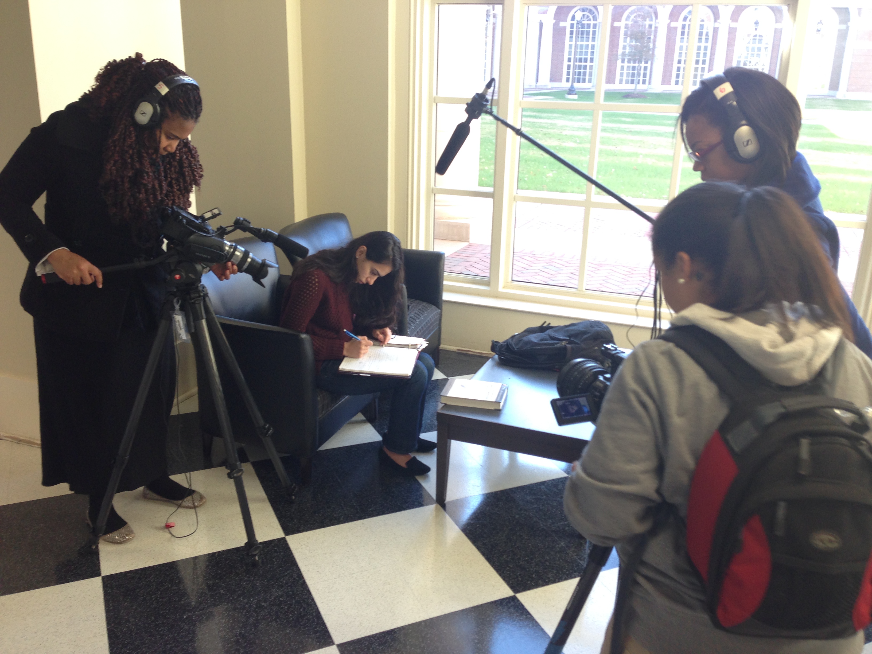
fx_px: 831
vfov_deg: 42.9
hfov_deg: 55.4
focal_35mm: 33
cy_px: 327
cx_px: 436
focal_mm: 4.12
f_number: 2.4
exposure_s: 1/30
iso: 50
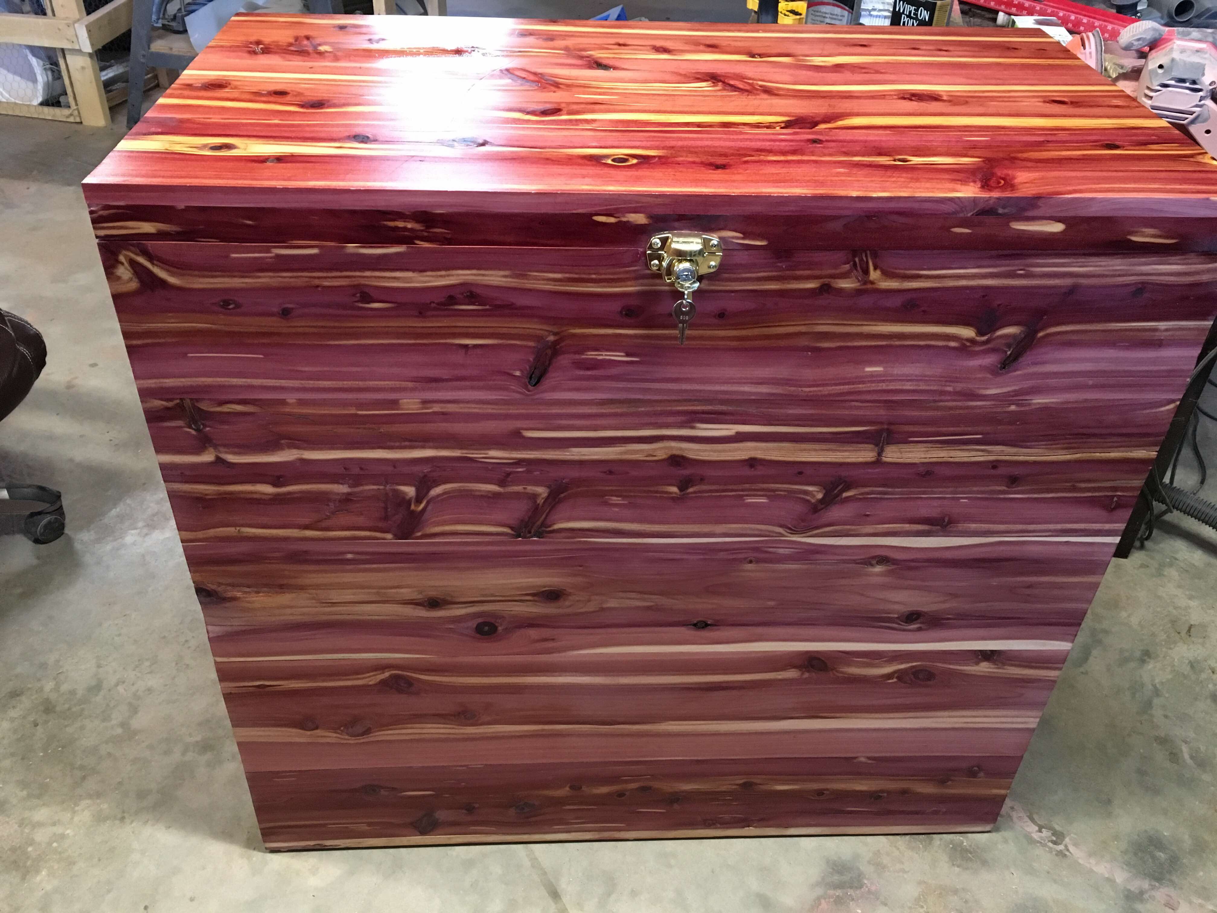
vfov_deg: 48.2
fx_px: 1020
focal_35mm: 29
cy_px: 456
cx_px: 608
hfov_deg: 61.7
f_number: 2.2
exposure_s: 1/15
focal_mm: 4.15
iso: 200
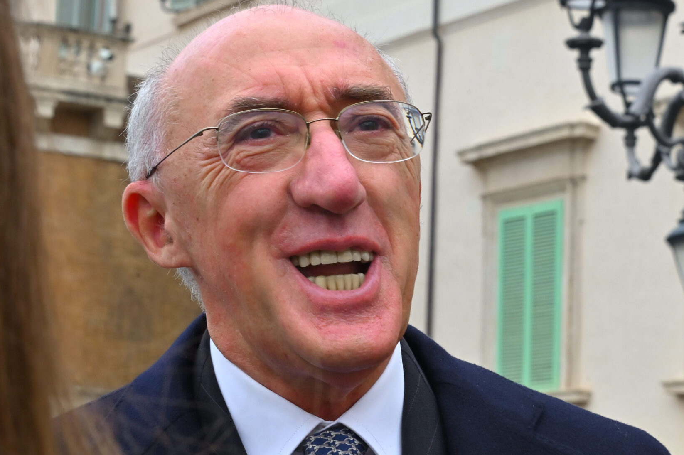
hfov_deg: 18.2
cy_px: 151
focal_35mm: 112
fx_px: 2126
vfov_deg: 12.2
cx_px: 502
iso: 1000
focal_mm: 72
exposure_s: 1/320
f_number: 14
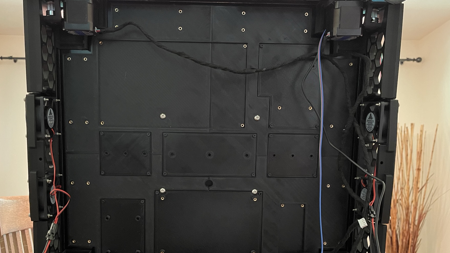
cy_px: 159
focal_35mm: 33
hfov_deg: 59.2
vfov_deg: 35.4
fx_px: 394
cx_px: 192
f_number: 1.6
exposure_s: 1/30
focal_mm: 5.1
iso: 1000
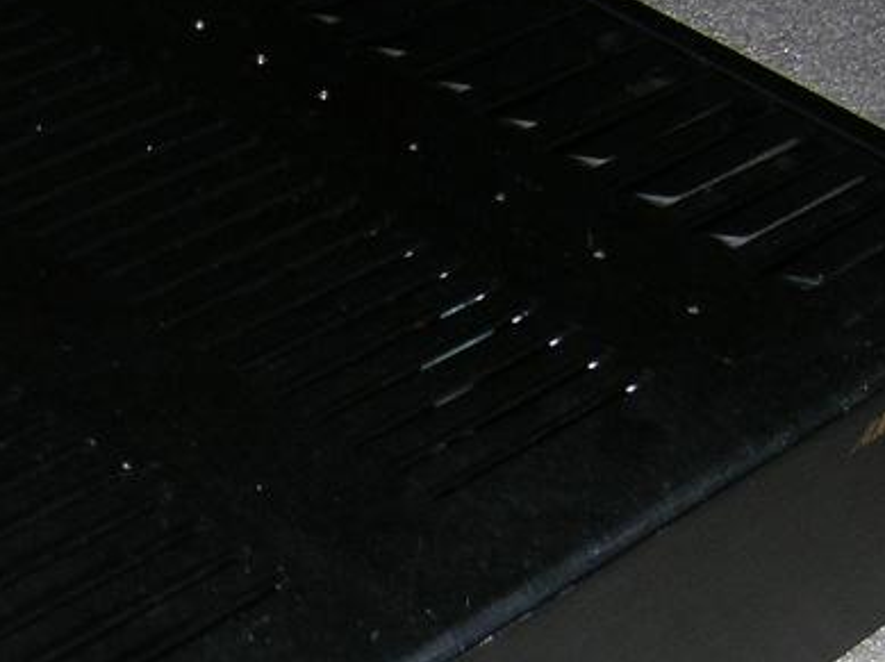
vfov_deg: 14.5
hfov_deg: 18.7
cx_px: -137
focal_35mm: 100
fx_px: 2554
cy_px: 692
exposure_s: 1/60.1
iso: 50
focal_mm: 5.7
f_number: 2.9
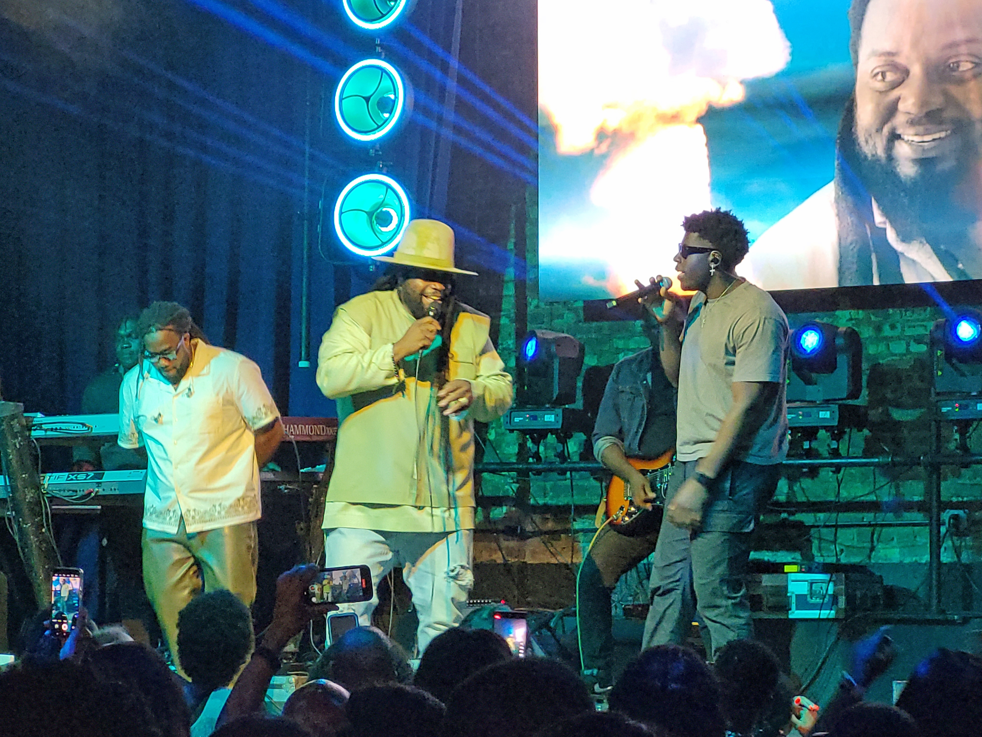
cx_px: 491
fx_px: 2156
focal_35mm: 76
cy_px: 368
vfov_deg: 19.4
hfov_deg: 25.7
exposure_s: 1/30
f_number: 2.4
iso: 100
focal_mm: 7.12
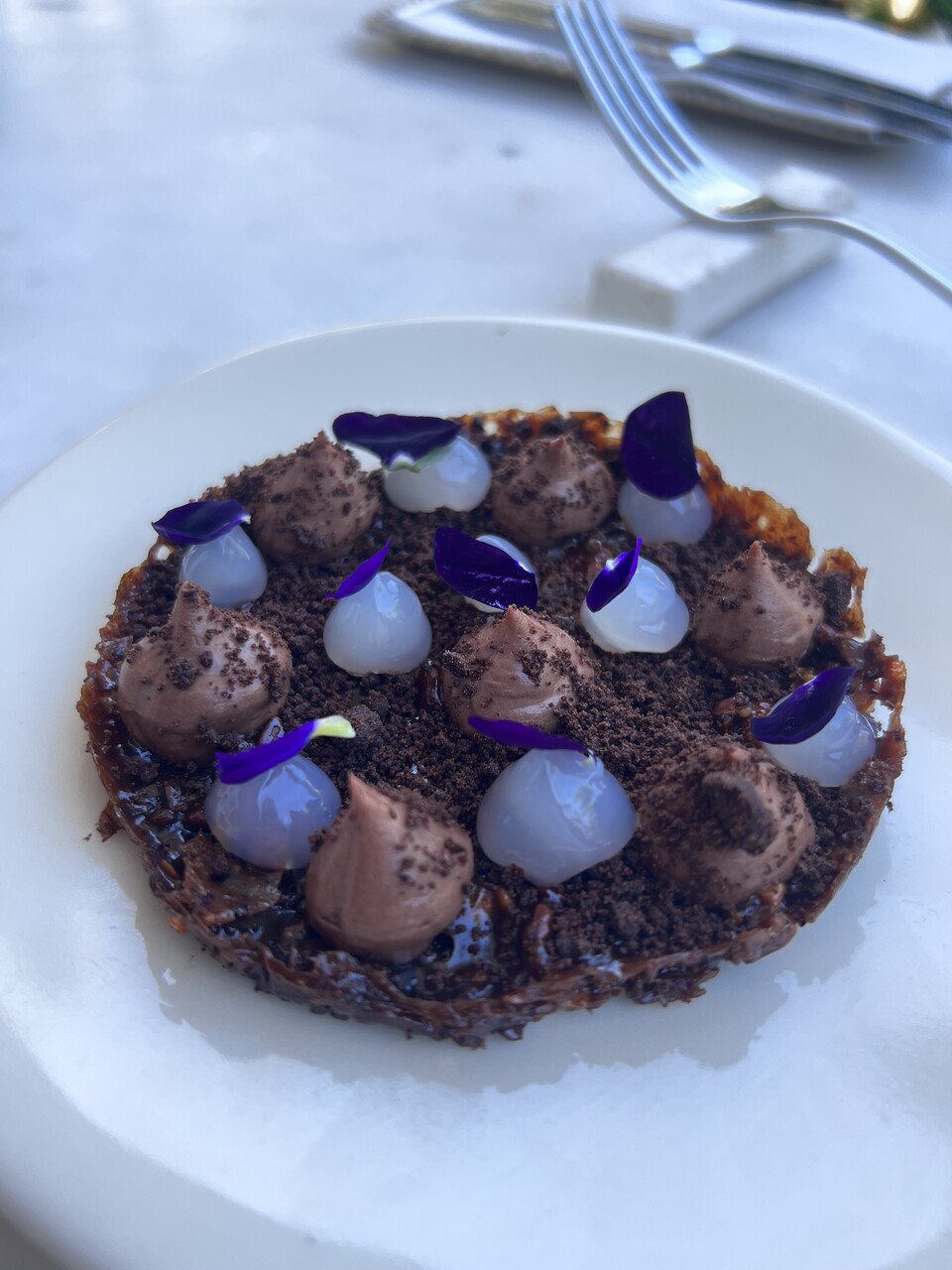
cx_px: 476
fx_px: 953
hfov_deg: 53.1
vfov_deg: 67.3
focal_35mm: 26
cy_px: 635
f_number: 1.5
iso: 50
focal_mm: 5.7
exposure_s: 1/121
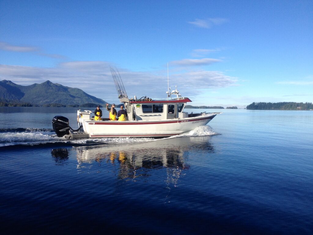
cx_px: 156
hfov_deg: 52.6
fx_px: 316
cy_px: 118
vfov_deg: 40.7
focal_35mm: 35
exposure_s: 1/1534
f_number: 2.4
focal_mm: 4.28
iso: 50
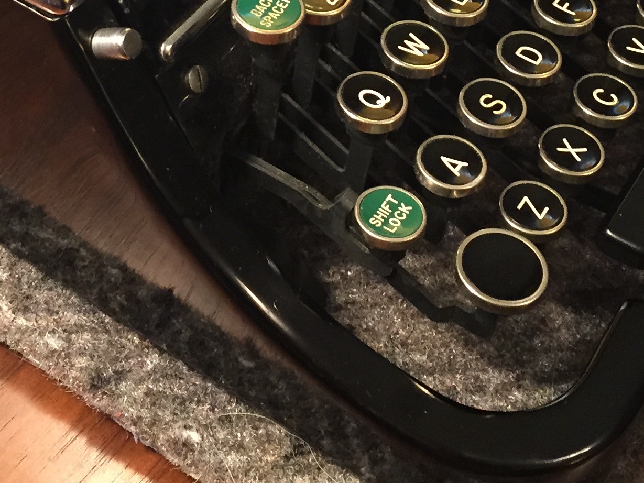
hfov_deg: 25.3
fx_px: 1433
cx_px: 243
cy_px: -93
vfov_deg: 18.2
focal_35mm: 77
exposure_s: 1/30
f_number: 2.2
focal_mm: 4.15
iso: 200
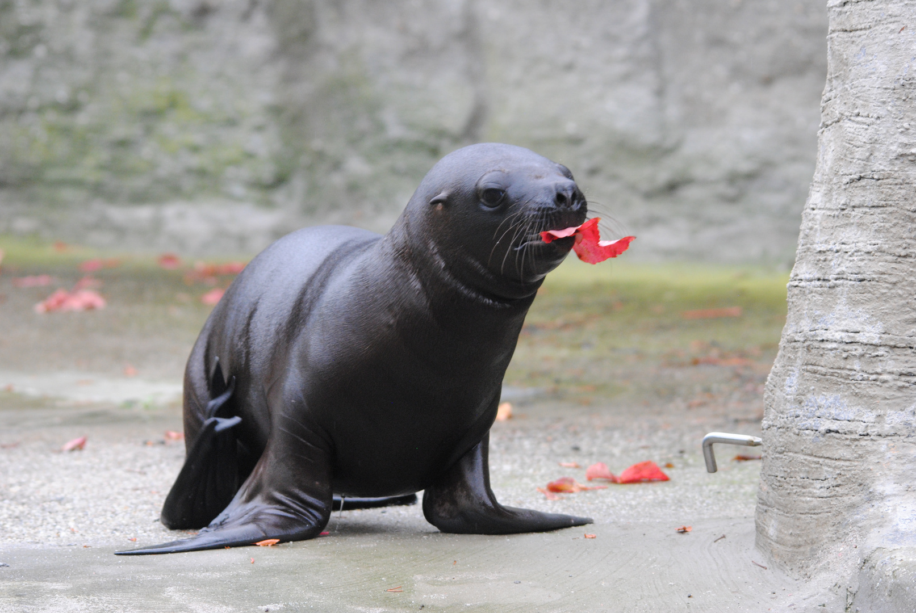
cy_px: 306
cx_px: 458
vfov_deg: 6.1
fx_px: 5732
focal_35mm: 225
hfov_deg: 9.1
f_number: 5
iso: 800
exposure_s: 1/250
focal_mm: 150
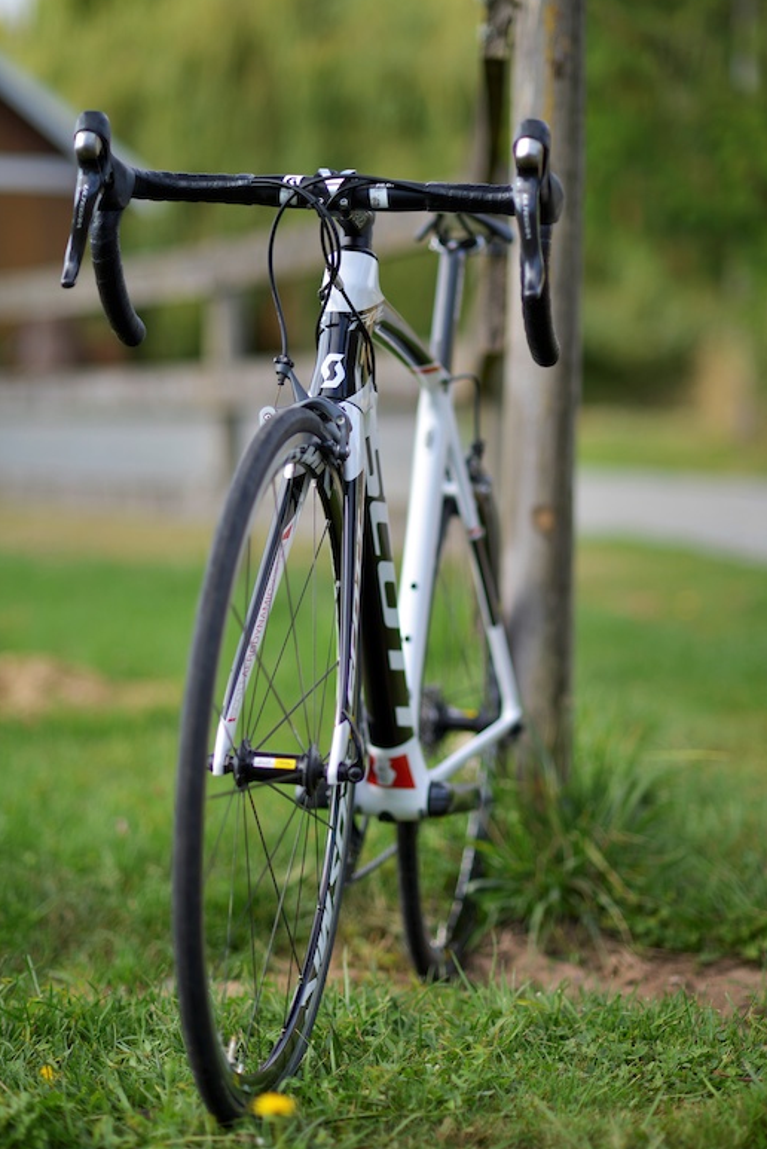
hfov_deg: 15.5
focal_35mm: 88
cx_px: 389
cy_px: 572
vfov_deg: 23.1
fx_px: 2810
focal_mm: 85
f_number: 1.8
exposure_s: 1/800
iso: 100
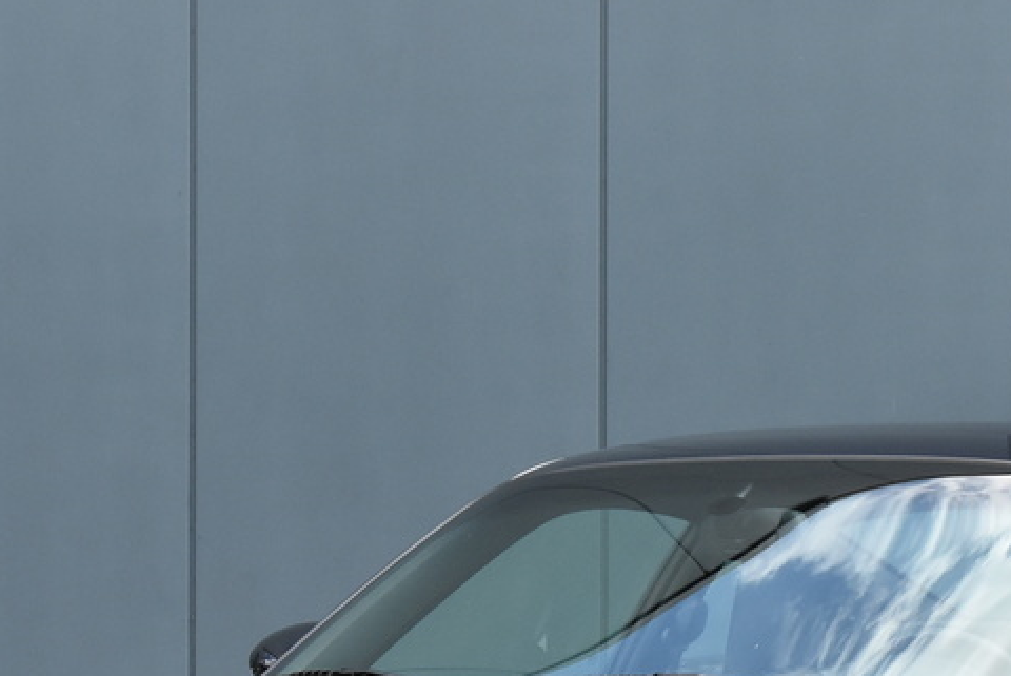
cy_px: 758
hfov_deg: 15.1
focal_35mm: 136
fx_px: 3823
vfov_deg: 10.0
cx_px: 569
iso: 800
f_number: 8
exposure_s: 1/400
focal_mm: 34
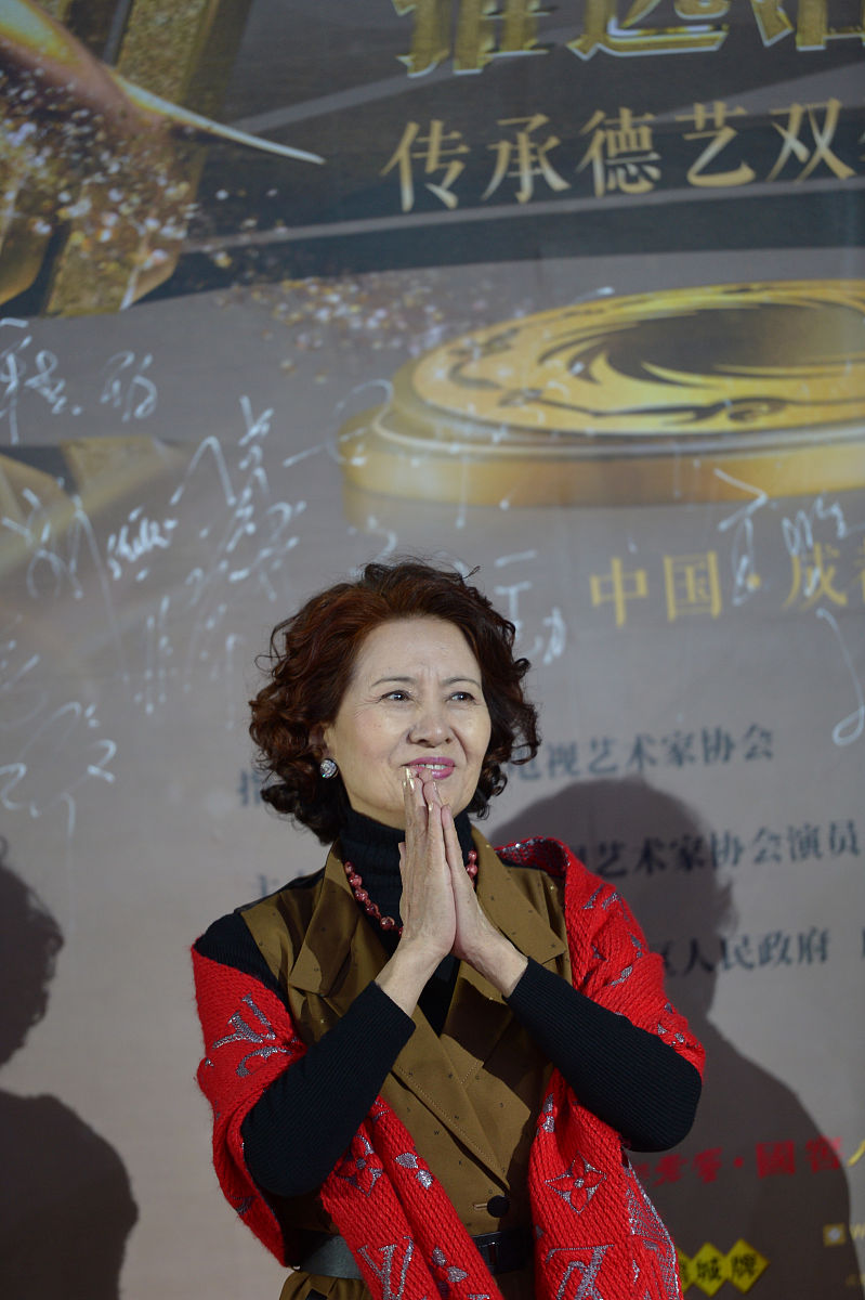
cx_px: 432
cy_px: 650
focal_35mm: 200
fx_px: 7214
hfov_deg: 6.9
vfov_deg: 10.3
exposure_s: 1/800
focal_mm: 200
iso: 1000
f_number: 2.8
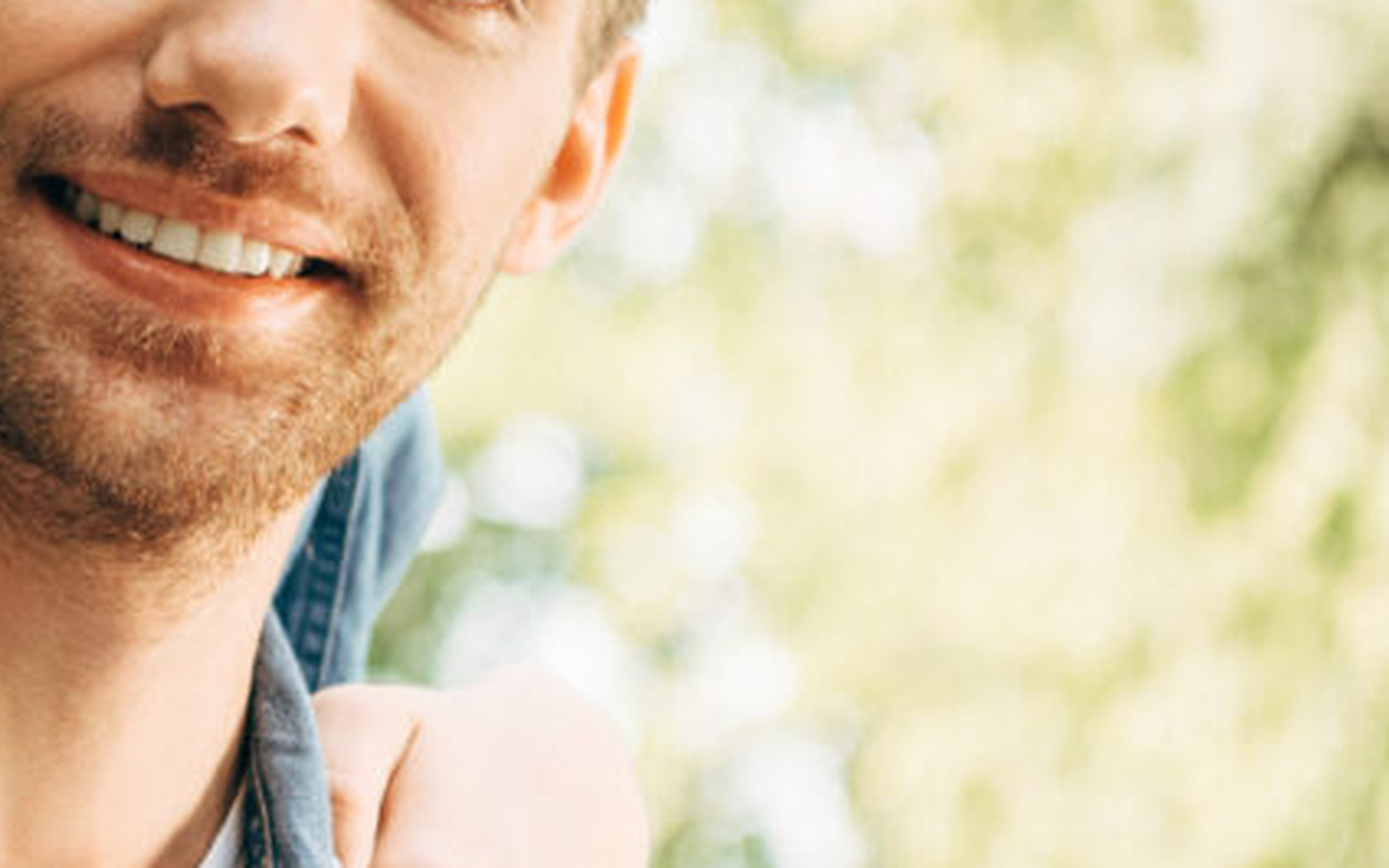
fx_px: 7268
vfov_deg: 6.8
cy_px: 195
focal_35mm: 192
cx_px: -544
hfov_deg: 10.6
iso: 160
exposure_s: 1/400
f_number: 3.5
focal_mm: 52
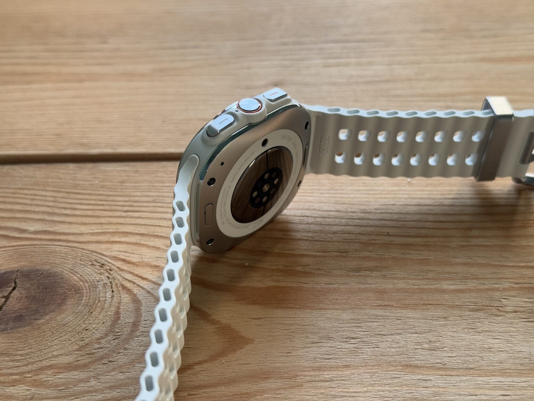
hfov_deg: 39.7
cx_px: 267
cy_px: 200
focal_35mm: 48
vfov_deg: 30.3
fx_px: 740
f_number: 1.78
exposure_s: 1/62
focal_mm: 6.76
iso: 100
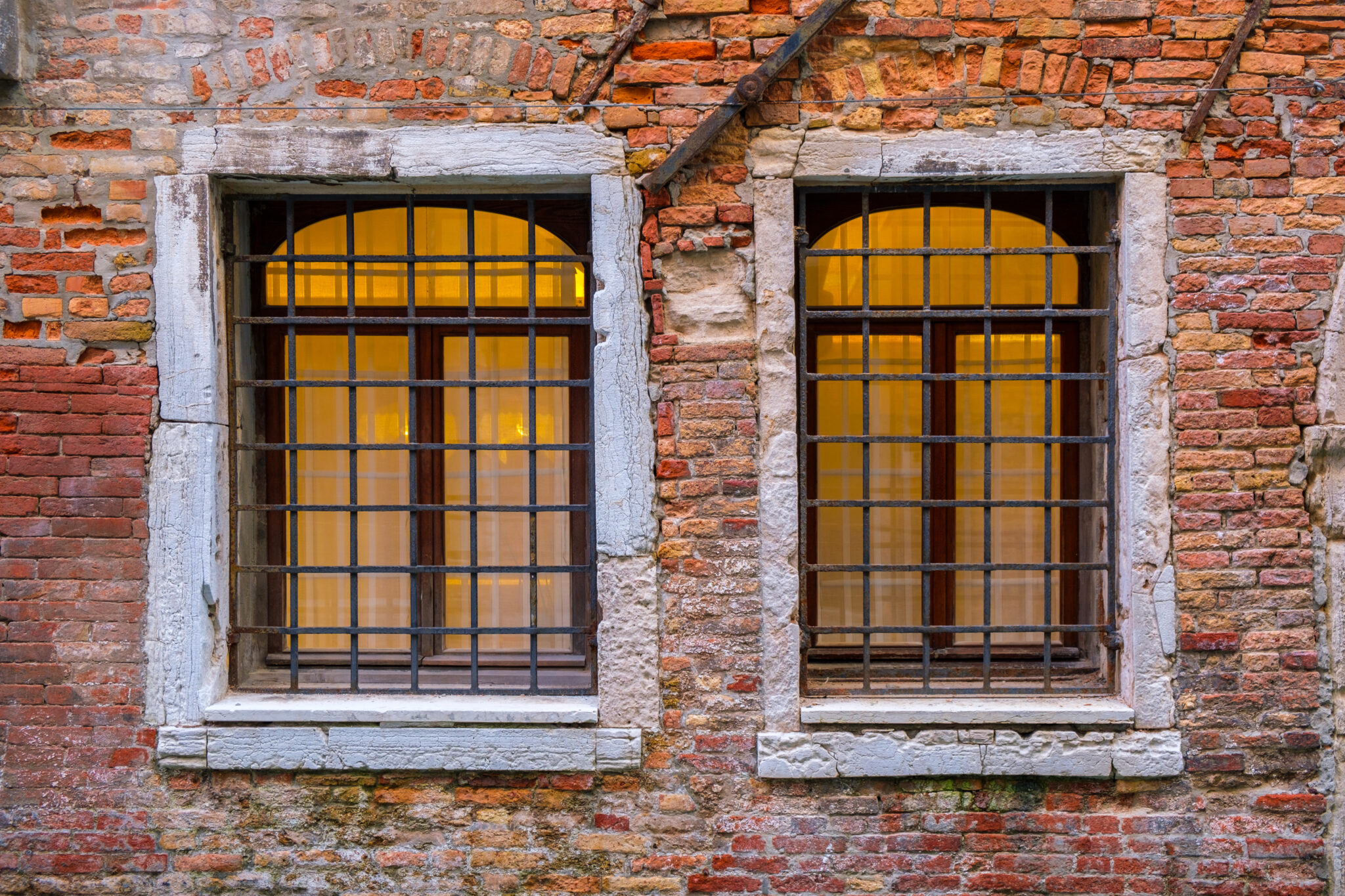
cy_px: 448
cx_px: 672
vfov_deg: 29.9
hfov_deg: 43.6
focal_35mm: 45
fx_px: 1681
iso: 250
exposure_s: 1/80
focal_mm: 30.2
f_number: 3.6
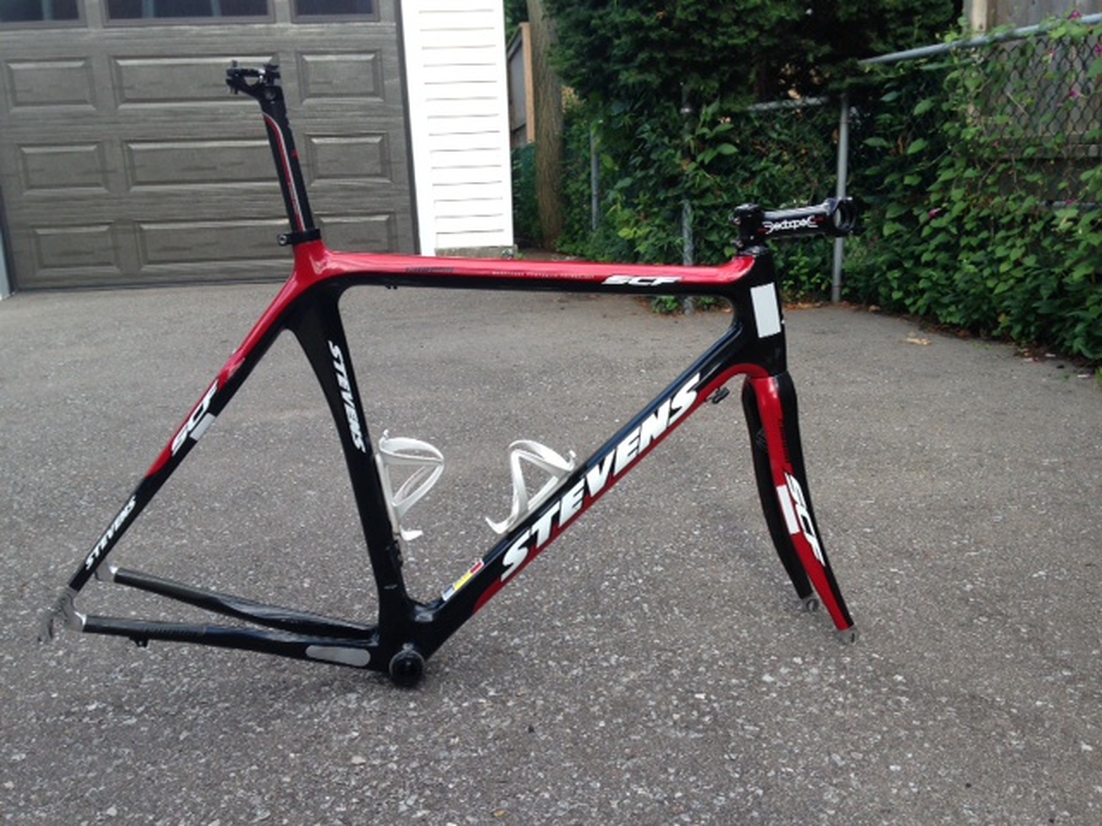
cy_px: 413
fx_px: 1051
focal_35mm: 33
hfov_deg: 55.4
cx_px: 551
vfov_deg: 42.9
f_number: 2.4
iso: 50
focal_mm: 4.12
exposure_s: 1/204
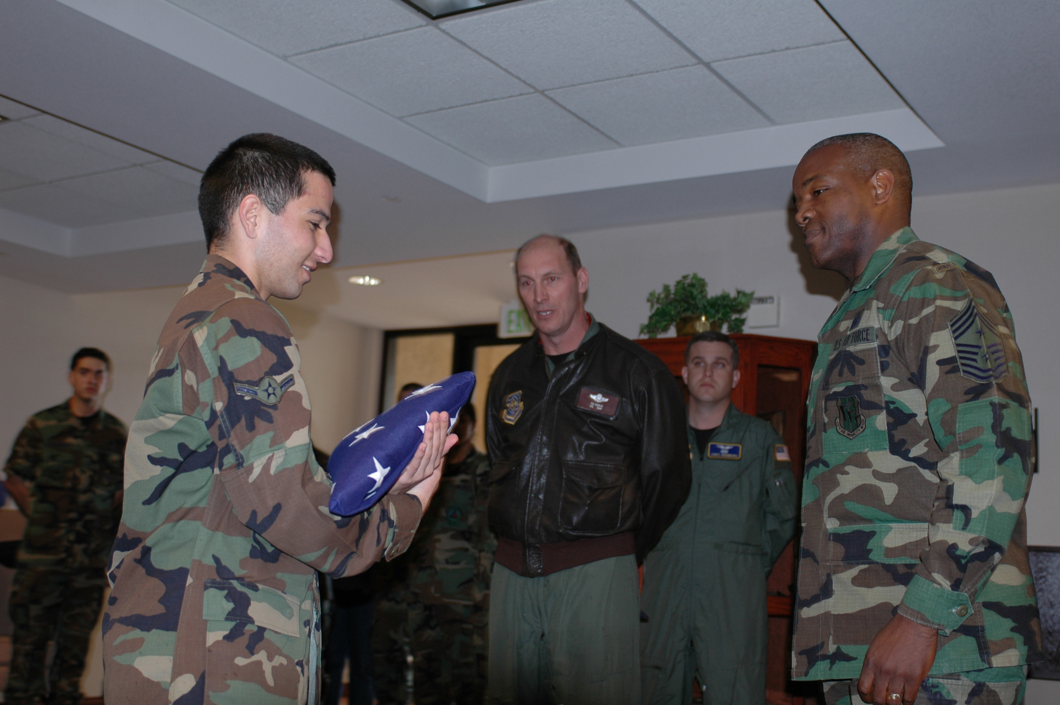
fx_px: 1236
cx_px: 530
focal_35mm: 42
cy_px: 352
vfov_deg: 31.8
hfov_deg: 46.4
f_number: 2.8
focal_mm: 28
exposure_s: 1/60
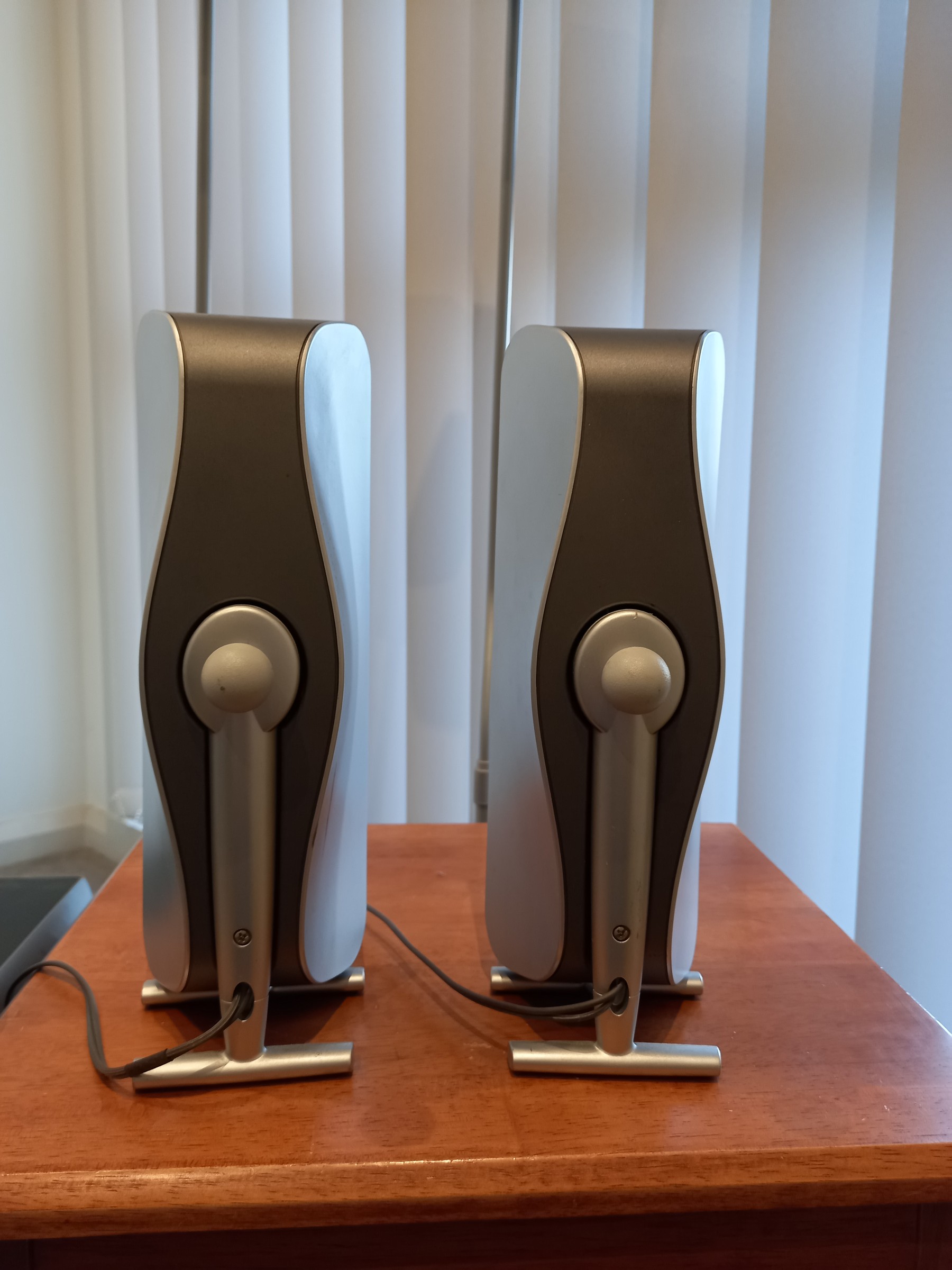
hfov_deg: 54.9
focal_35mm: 25
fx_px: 917
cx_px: 476
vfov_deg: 69.4
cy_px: 635
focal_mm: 4.6
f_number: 2
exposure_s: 1/33.3
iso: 200
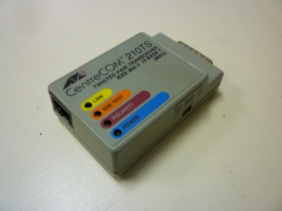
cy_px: 106
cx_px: 141
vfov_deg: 48.2
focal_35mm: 29
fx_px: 236
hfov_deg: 61.7
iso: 400
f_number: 3.3
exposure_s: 1/30
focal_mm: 5.2
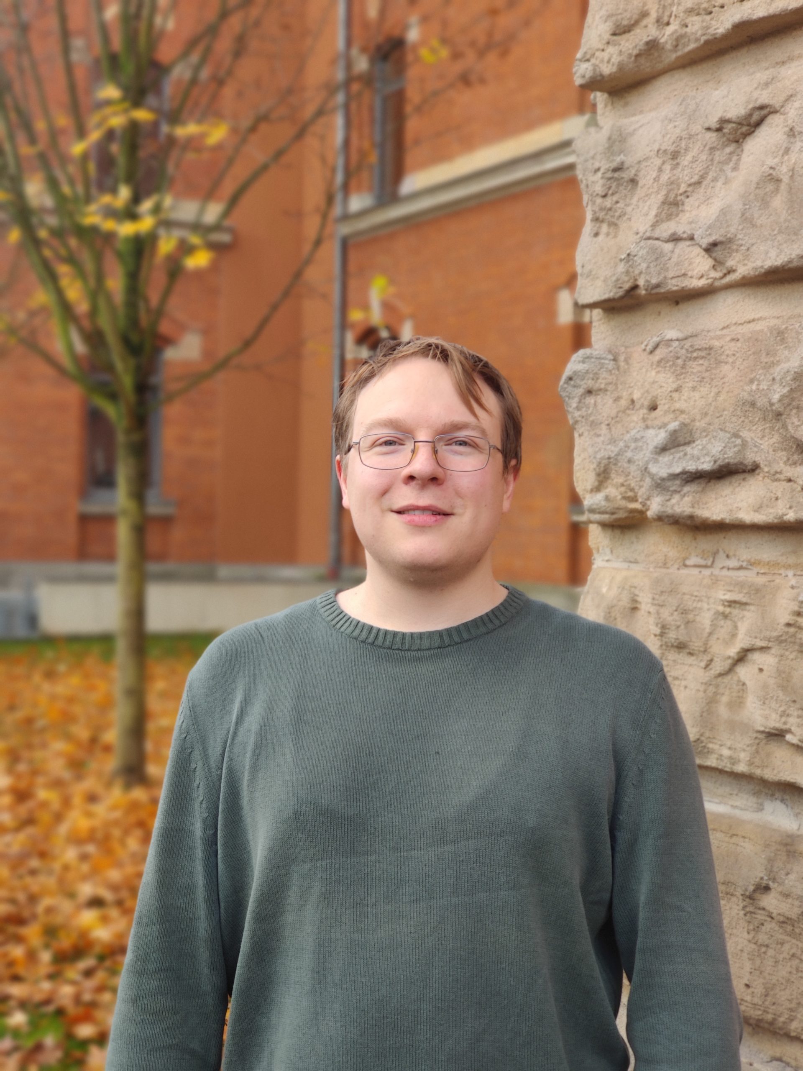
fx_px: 2289
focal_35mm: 74
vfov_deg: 26.3
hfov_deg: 19.9
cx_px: 402
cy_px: 536
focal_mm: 6.95
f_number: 2.44
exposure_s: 1/100
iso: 125
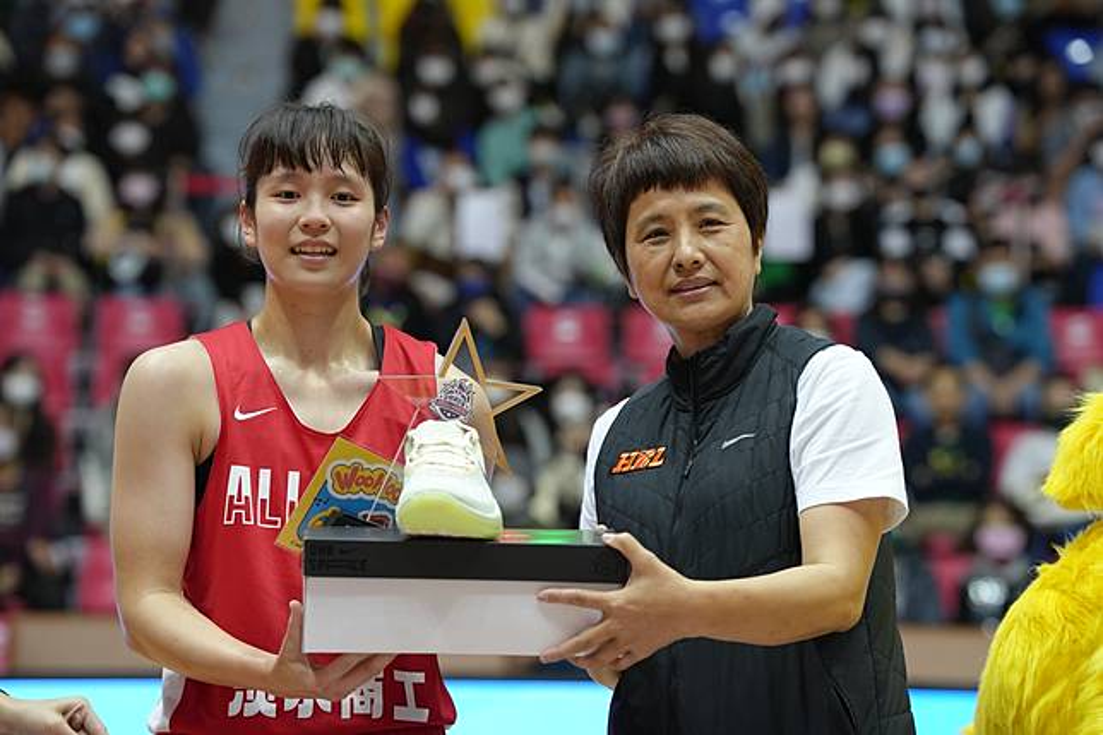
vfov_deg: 10.1
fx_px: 4166
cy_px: 368
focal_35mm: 136
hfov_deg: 15.1
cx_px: 552
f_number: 4
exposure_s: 1/160
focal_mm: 136
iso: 2000
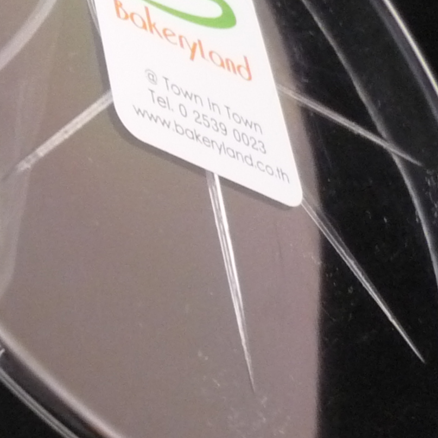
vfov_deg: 14.7
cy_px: 84
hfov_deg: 14.0
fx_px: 1689
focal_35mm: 118
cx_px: -189
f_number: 2.8
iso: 400
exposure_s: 1/13
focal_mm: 5.5
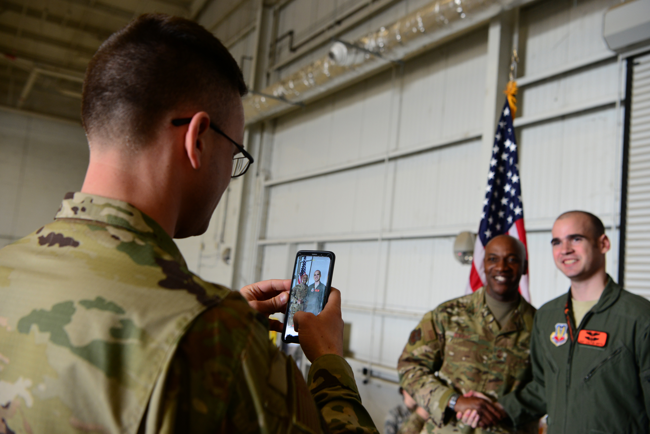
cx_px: 325
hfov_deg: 53.1
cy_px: 217
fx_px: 650
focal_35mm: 36
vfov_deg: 36.9
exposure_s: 1/160
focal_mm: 36
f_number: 4.5
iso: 1000
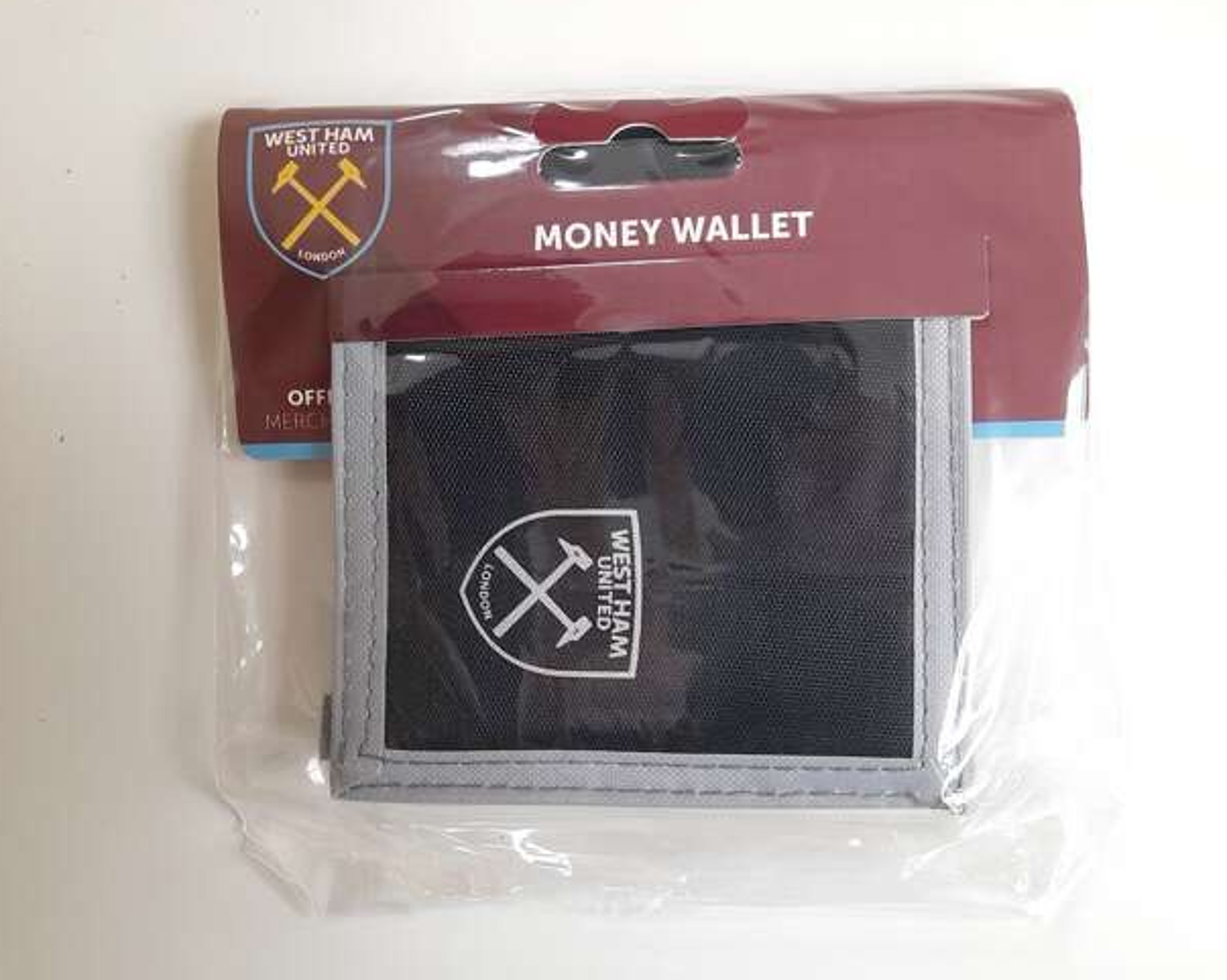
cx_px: 664
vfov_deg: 53.2
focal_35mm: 27
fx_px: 980
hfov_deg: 64.0
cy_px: 482
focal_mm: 4.6
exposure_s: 1/50
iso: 320
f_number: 2
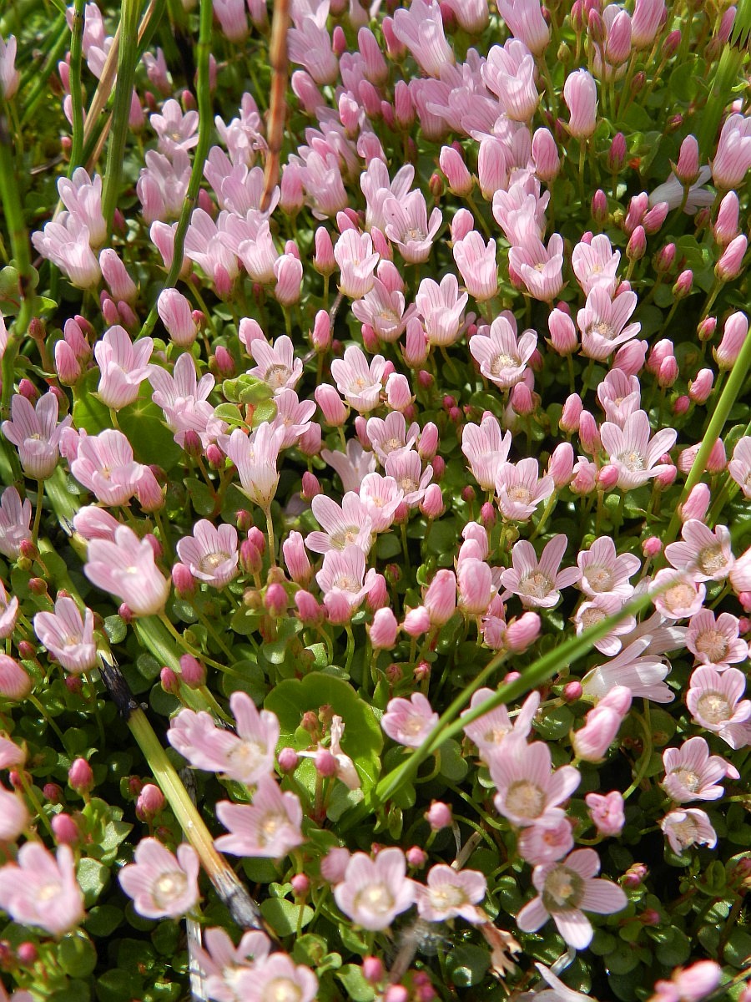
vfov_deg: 56.8
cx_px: 376
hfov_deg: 44.2
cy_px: 501
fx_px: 926
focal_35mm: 32
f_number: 3.7
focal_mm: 5.6
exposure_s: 1/1000
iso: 160
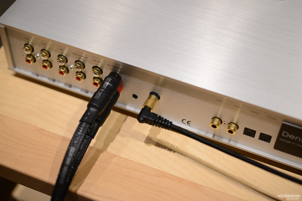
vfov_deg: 24.6
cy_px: 100
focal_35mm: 55
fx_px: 462
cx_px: 151
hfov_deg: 36.2
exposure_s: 1/100
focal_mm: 55
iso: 800
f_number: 2.8
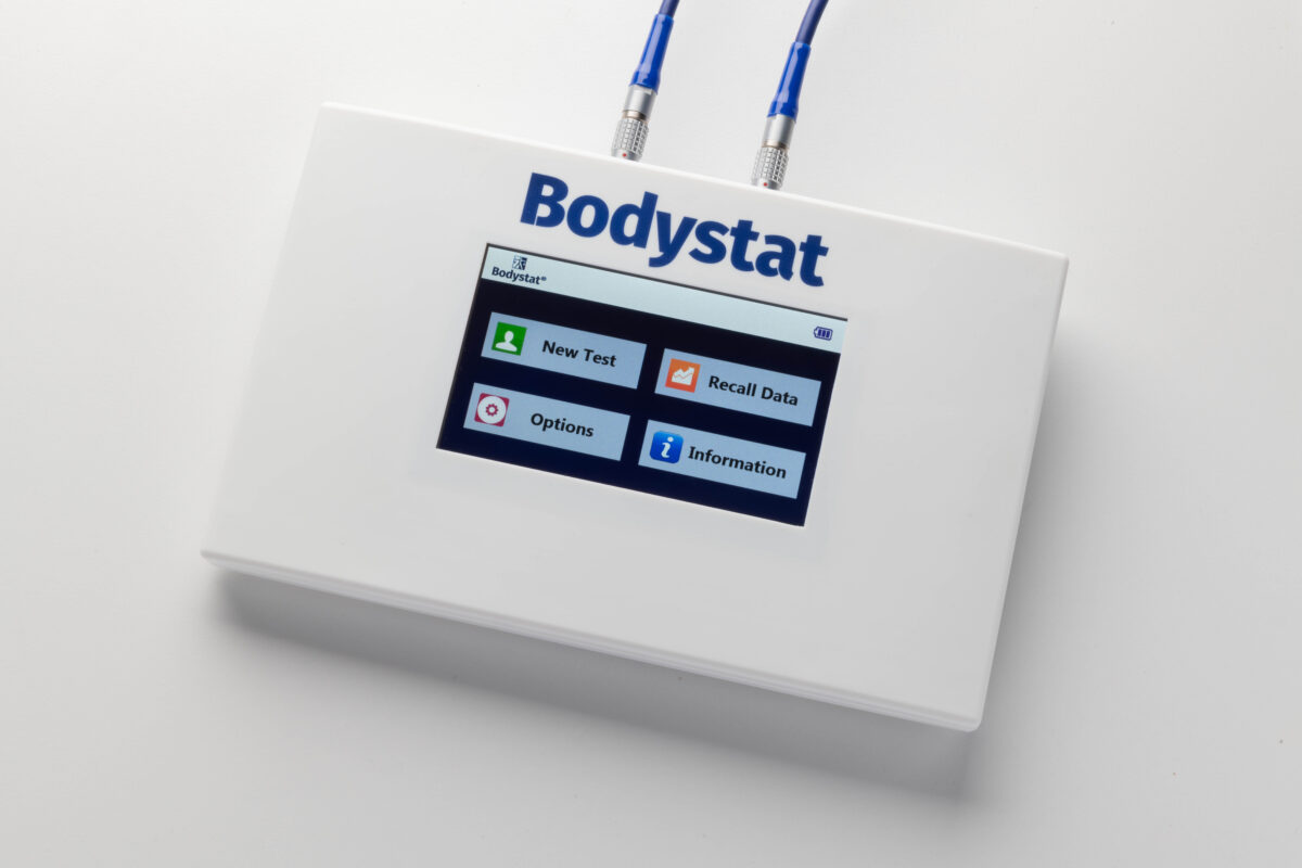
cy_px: 434
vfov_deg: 20.6
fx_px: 2387
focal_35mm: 66
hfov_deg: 30.5
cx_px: 651
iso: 100
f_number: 32
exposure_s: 2
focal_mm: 66
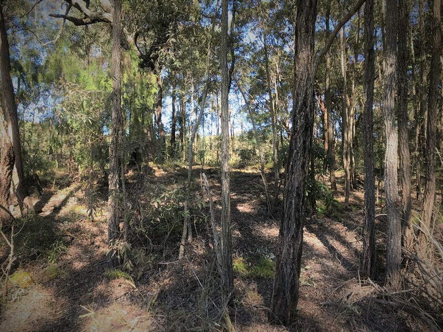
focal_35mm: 28
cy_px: 166
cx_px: 222
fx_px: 358
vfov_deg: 49.7
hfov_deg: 63.4
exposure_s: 1/210
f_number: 1.8
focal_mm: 3.99
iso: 20
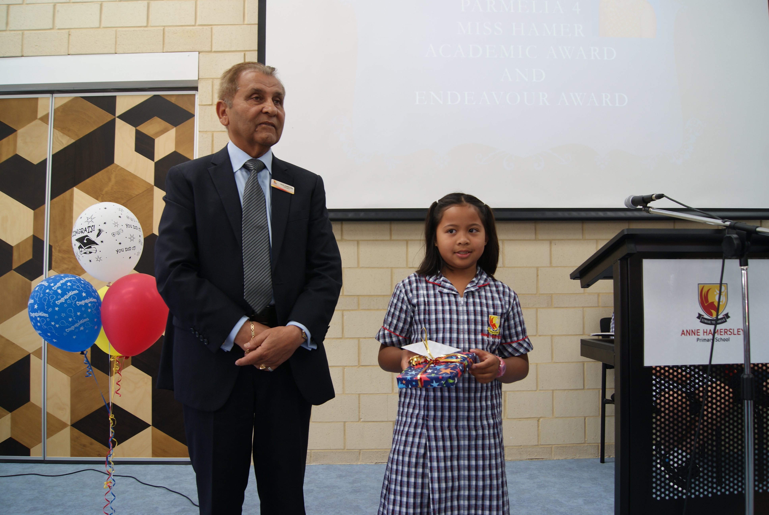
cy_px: 258
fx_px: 577
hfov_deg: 67.3
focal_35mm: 27
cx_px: 384
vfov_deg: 48.0
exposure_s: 1/40
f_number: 4
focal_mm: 18
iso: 100
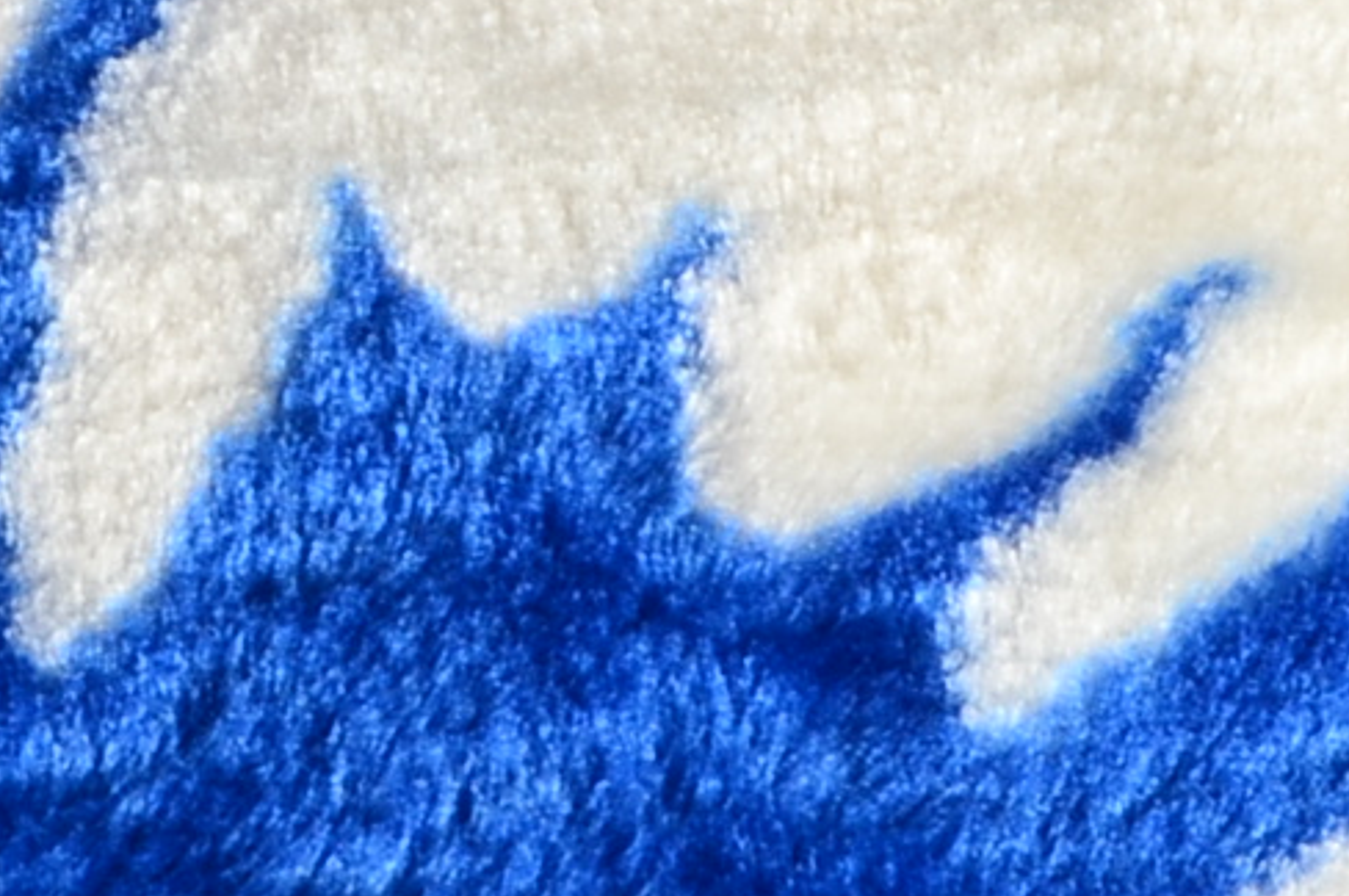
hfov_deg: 2.6
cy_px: -946
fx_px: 29733
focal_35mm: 795
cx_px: 1678
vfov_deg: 1.7
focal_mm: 105
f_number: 20
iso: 200
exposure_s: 1/200
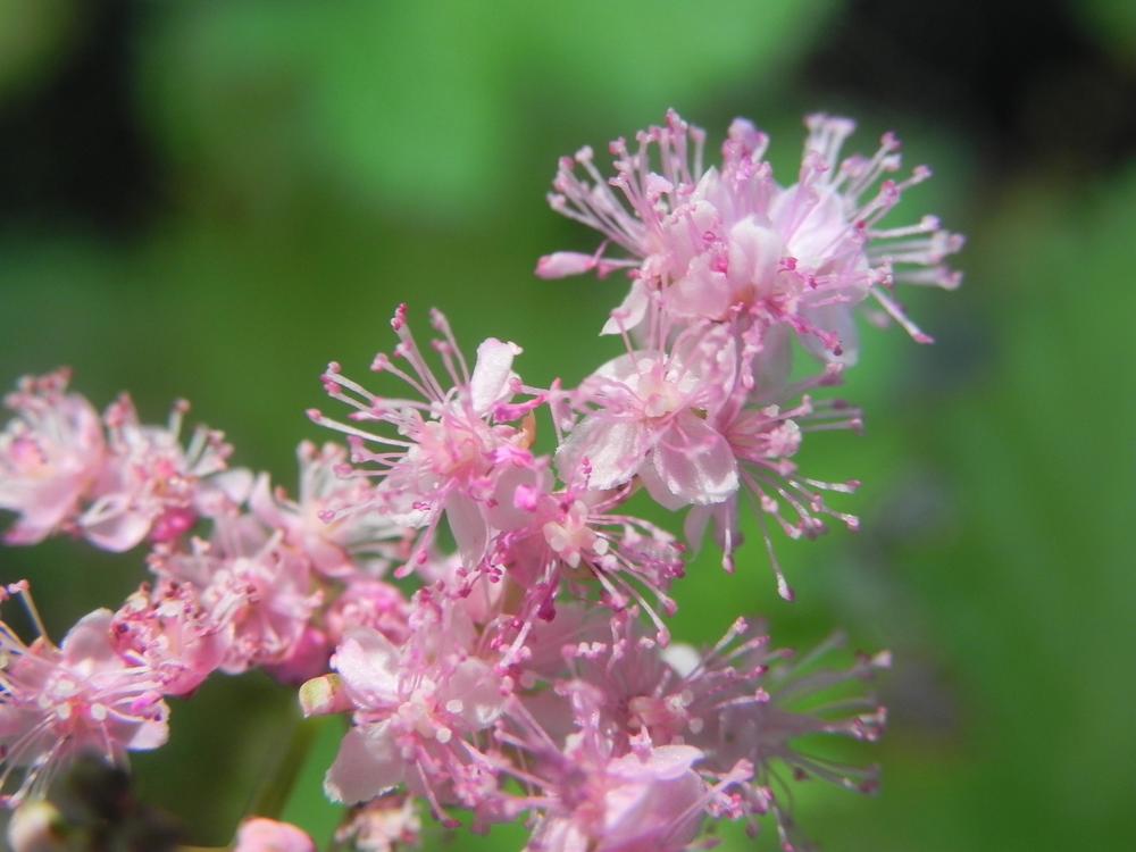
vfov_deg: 17.4
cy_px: 426
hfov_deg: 23.0
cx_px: 568
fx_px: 2789
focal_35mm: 85
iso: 160
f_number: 4
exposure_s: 1/30
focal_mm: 15.1
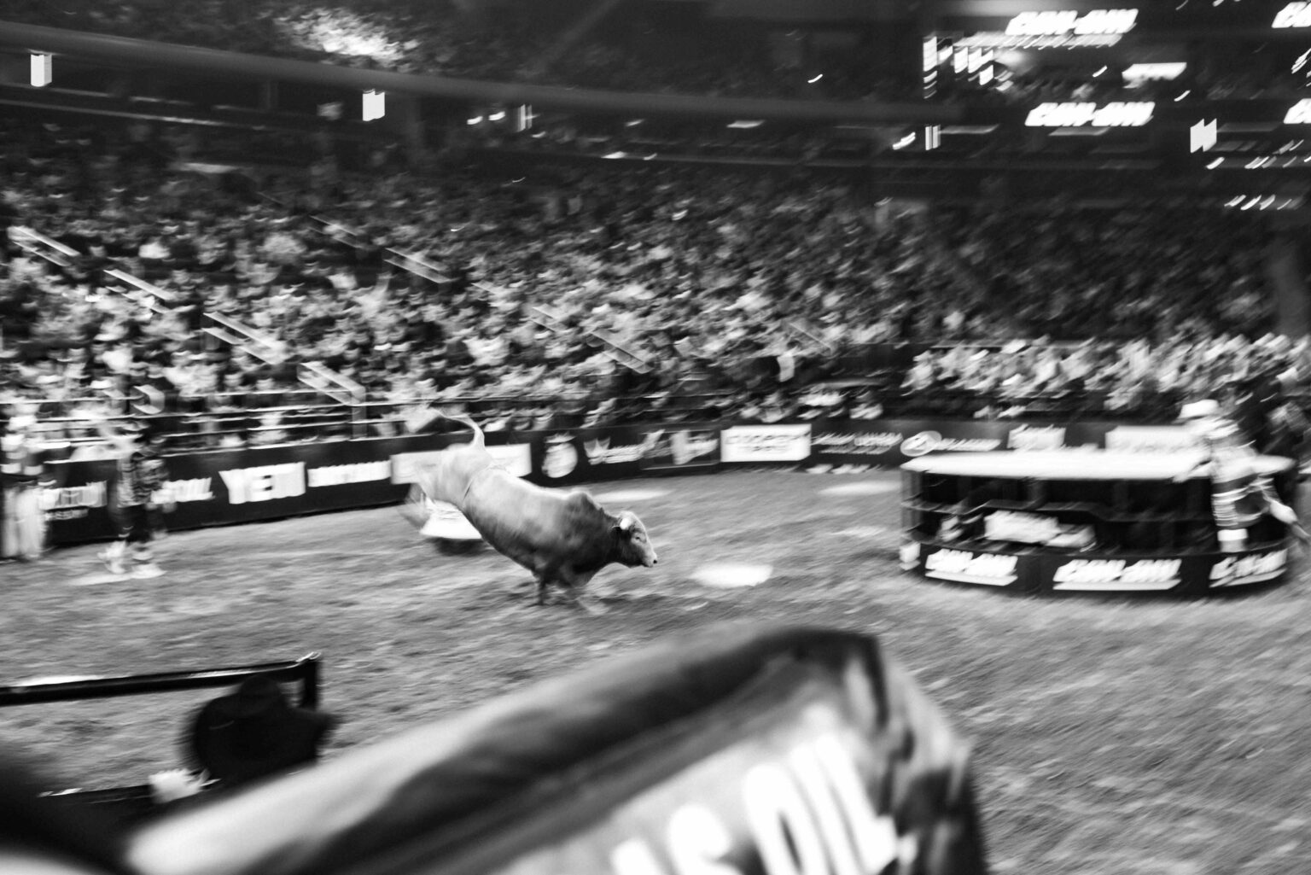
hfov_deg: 15.2
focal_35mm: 135
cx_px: 656
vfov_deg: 10.2
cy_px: 438
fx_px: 4917
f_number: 45
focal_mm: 135
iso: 100
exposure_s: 1/25
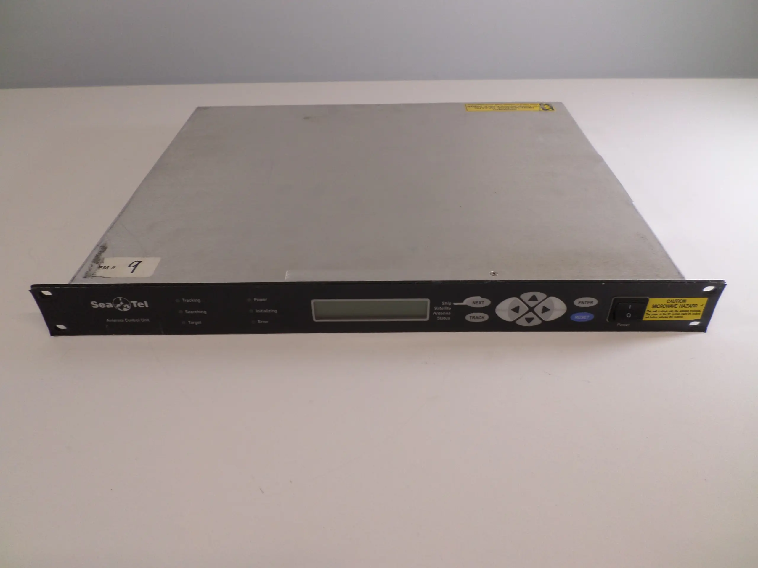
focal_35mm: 25
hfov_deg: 69.4
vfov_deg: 54.9
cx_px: 379
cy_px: 284
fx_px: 547
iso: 80
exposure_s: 1/45
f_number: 2.5
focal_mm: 4.5
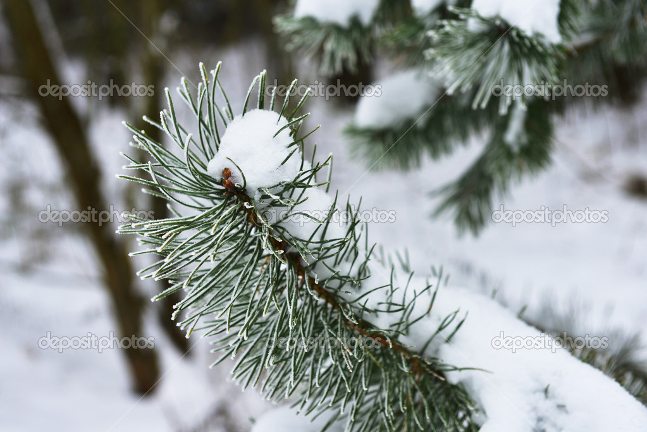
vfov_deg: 19.5
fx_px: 1259
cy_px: 216
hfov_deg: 28.8
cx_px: 324
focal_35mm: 70
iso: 200
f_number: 5
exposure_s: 1/250
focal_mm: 70
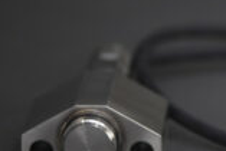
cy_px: 99
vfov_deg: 4.3
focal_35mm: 321
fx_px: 2017
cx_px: 253
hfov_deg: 6.4
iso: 125
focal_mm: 105
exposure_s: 1/60
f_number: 3
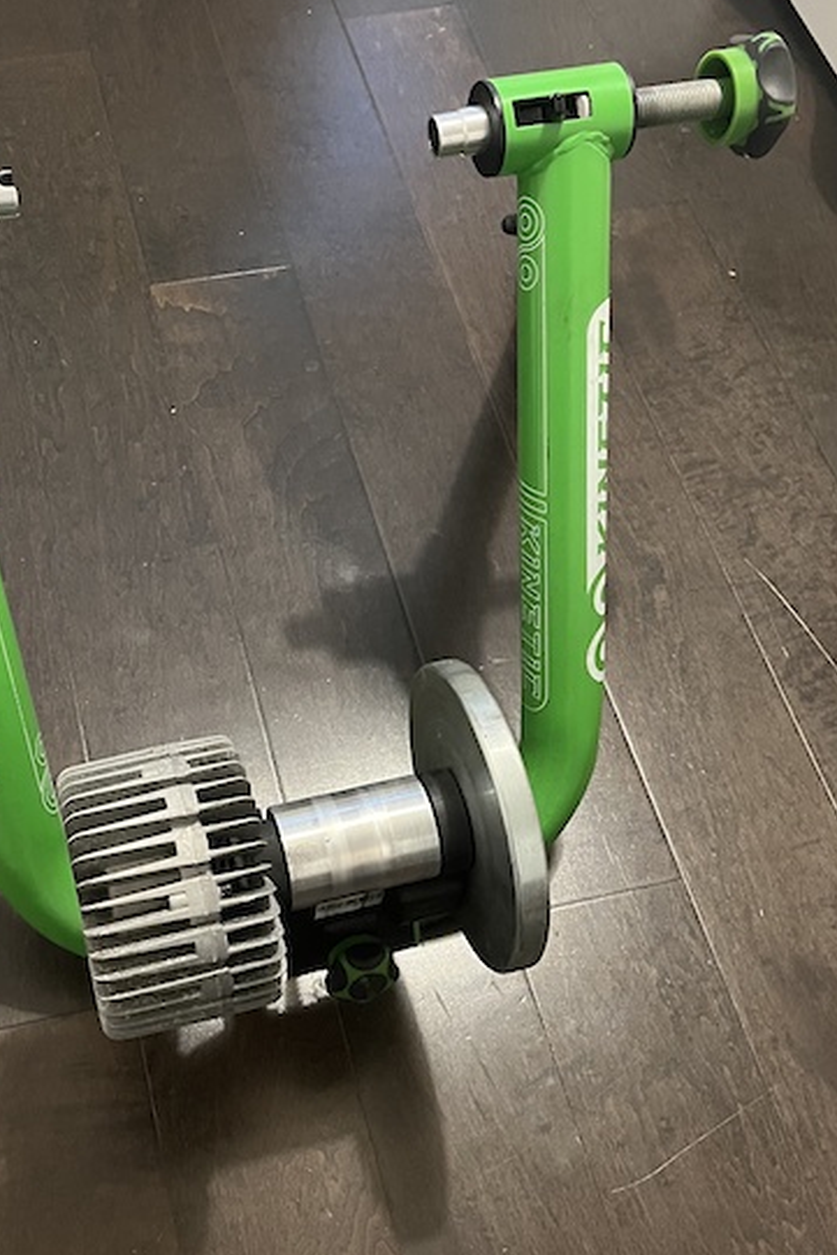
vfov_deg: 48.4
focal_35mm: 40
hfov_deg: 33.2
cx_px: 290
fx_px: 1394
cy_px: 594
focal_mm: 5.1
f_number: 1.6
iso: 500
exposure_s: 1/30
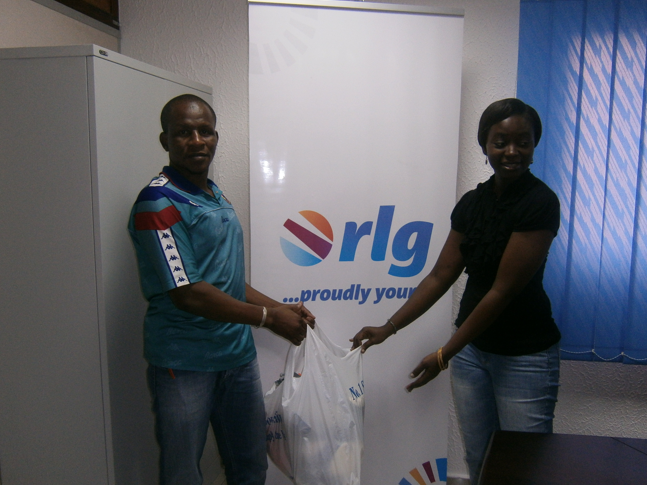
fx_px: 561
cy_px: 263
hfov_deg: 60.0
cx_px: 319
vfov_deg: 46.8
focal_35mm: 30
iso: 125
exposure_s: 1/30
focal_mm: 4.7
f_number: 2.8
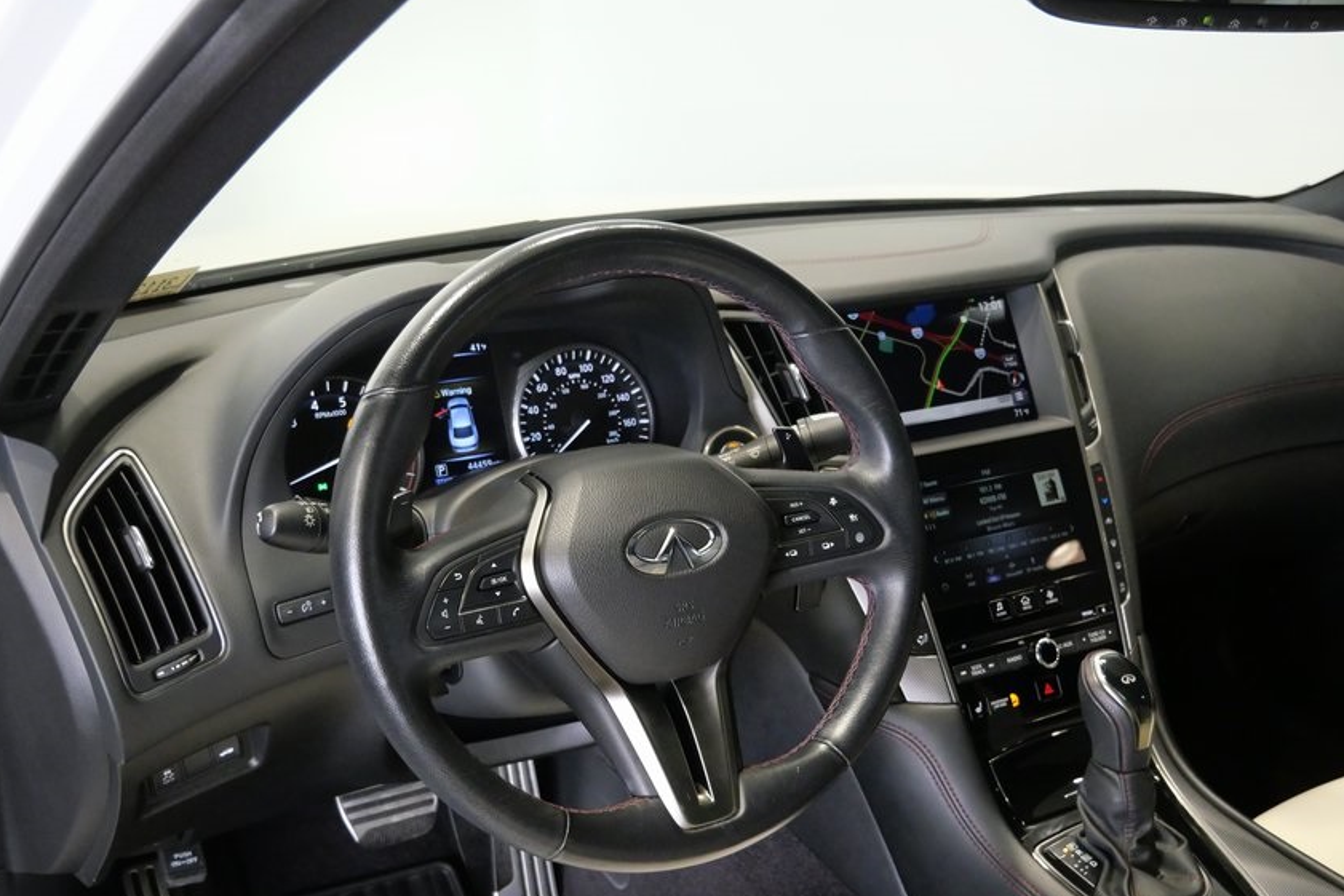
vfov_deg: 34.8
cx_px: 630
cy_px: 575
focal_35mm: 38
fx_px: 1419
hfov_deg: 50.7
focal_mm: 15
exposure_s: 1/40
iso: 3200
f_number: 3.7
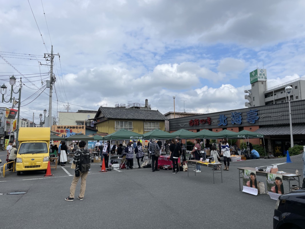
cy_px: 114
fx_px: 229
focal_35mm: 26
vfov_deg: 53.1
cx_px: 152
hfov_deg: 67.3
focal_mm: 4.2
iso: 32
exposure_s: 1/4831
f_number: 1.6
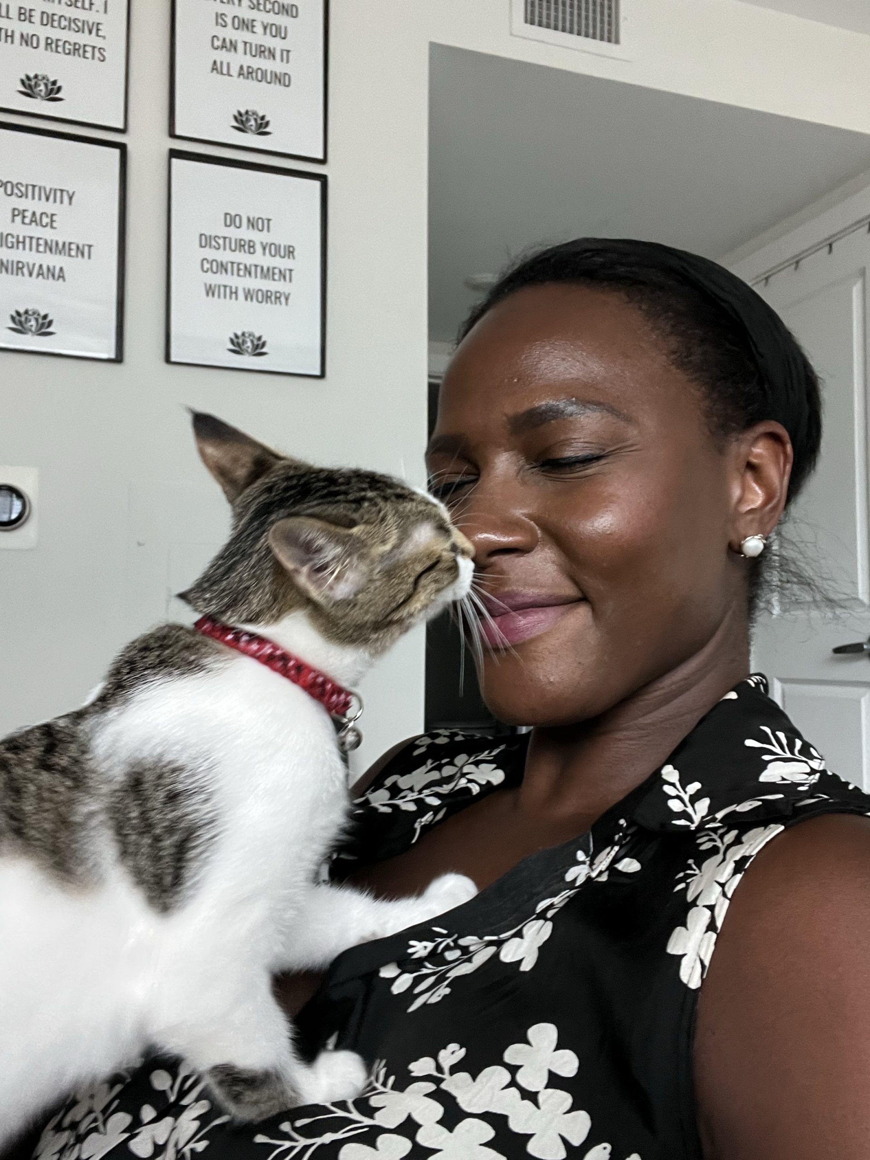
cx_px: 435
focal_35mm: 30
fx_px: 1005
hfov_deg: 46.8
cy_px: 580
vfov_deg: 60.0
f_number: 2.2
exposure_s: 1/30
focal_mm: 2.71
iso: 400
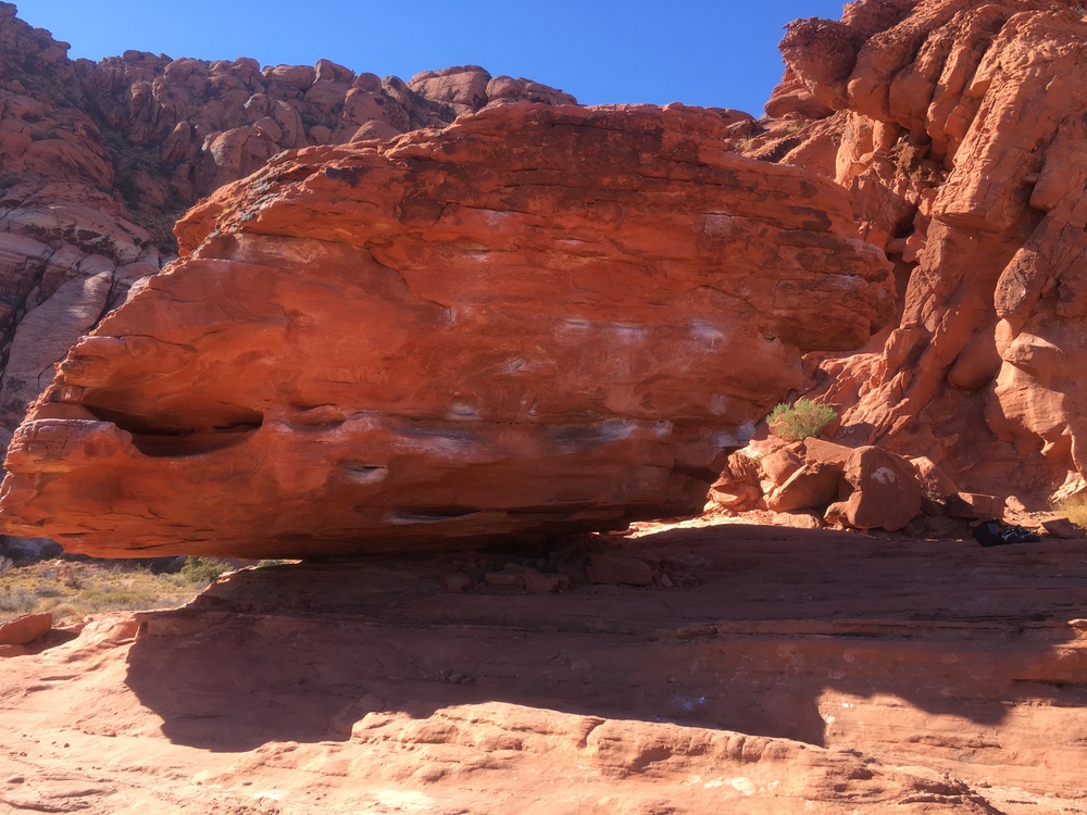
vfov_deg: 48.2
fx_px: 911
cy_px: 408
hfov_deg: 61.7
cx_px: 544
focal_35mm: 29
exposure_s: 1/534
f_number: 2.2
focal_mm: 4.15
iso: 25
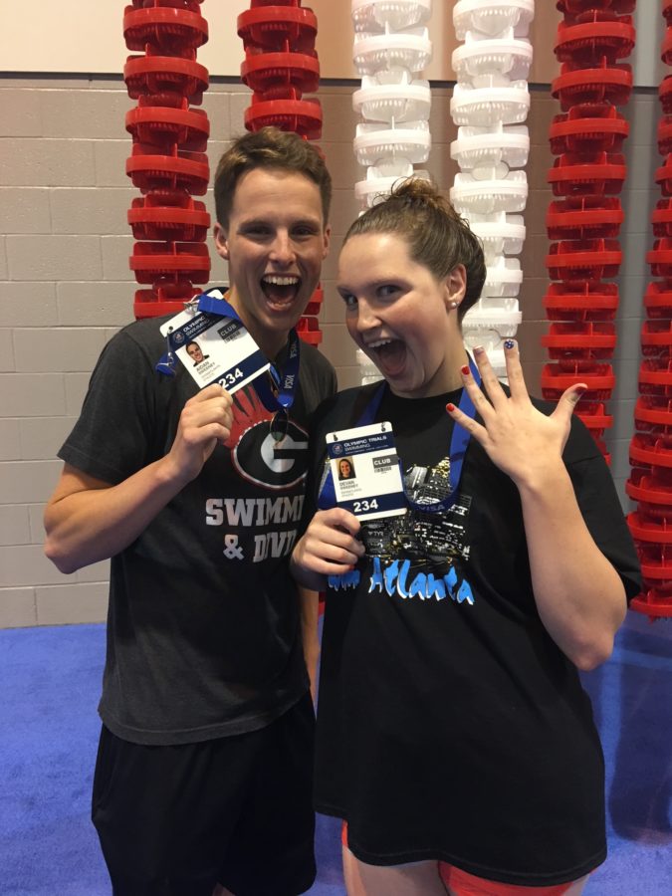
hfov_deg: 48.2
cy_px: 448
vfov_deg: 61.7
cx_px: 336
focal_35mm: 29
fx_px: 751
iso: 50
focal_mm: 4.15
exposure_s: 1/15
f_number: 2.2
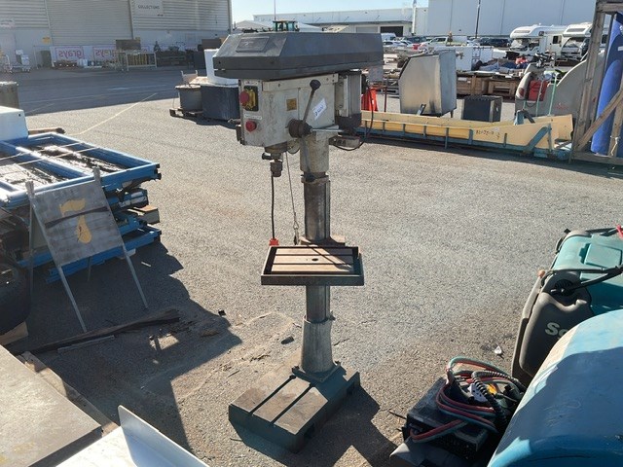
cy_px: 234
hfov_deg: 61.7
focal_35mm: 29
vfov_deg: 48.2
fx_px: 522
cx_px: 312
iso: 16
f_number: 1.8
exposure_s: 1/1098
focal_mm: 3
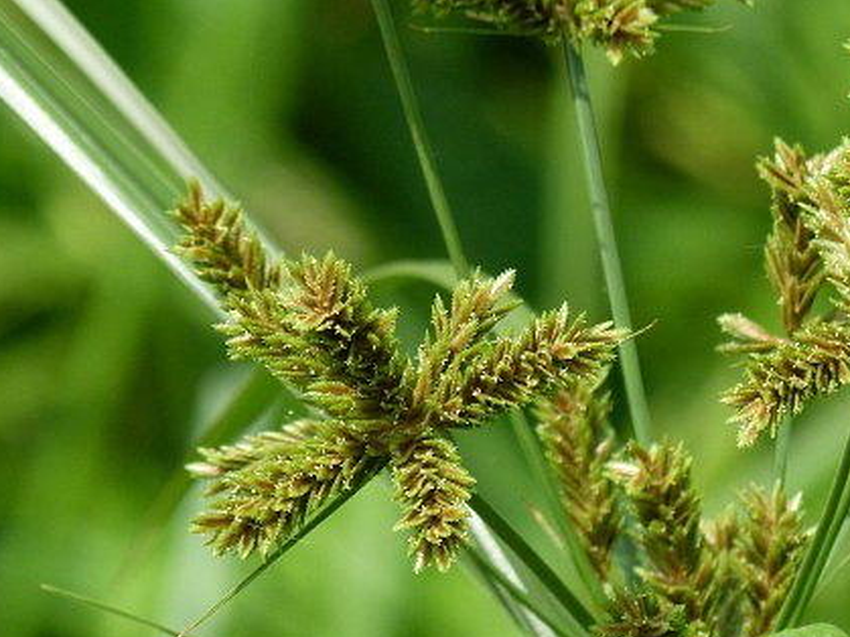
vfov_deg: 1.6
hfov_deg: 2.2
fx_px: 22167
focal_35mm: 903
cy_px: 266
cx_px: 477
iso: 100
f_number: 4.5
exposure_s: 1/500
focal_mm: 85.2
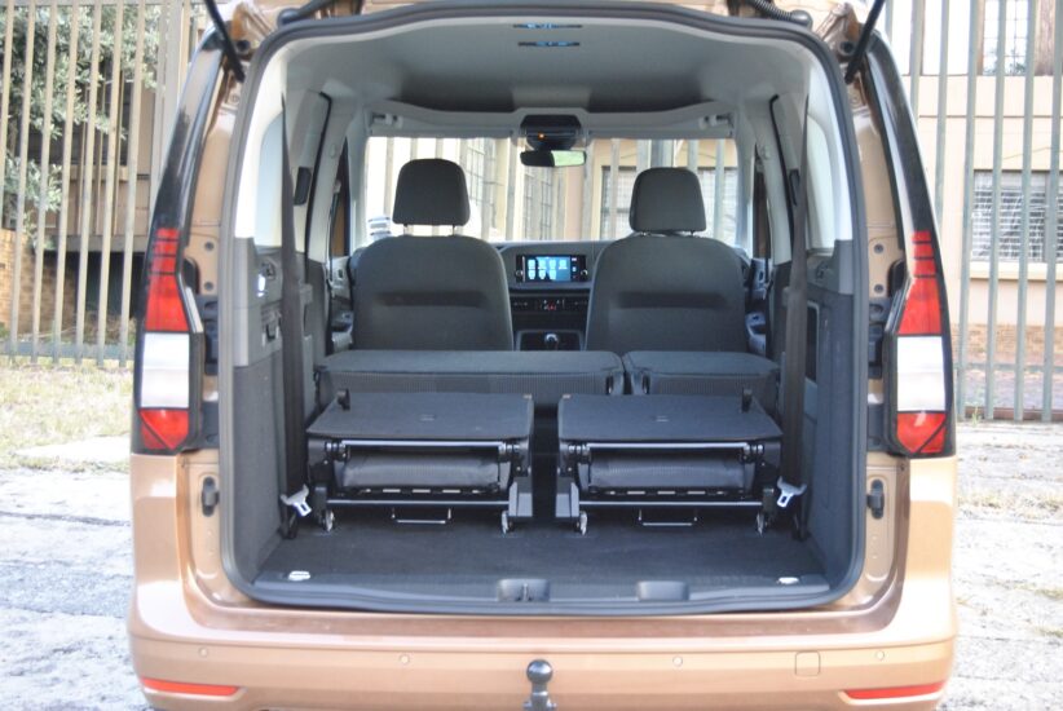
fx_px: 1862
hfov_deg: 31.9
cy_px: 356
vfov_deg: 21.6
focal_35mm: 63
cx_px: 532
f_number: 5
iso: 800
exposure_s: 1/30
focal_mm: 42
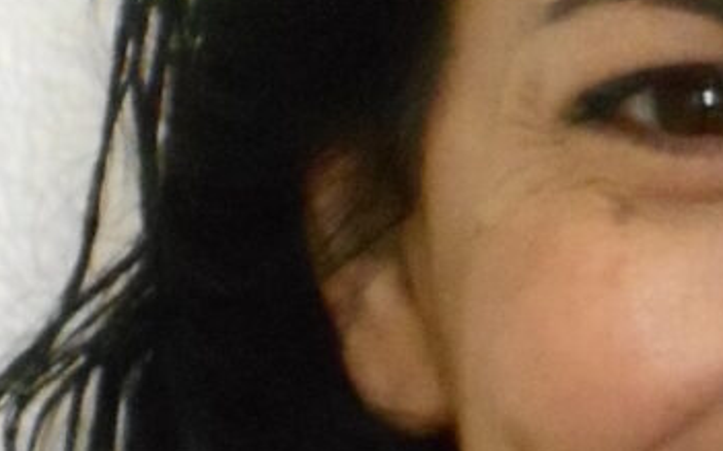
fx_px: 14732
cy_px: 1024
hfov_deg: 2.8
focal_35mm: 748
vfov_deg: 1.7
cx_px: 669
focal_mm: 21.5
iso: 800
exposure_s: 1/30
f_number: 5.4
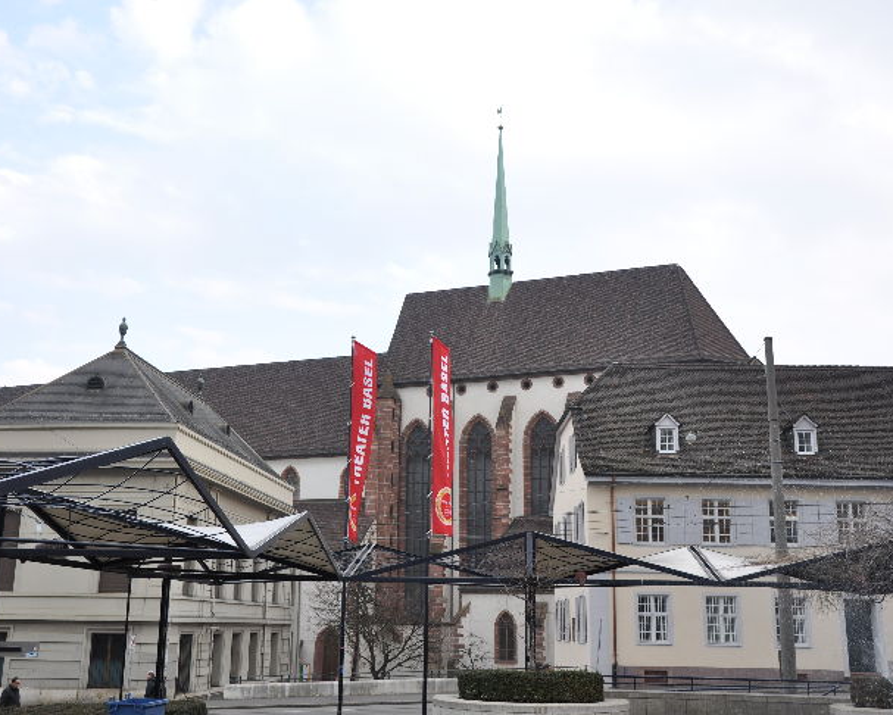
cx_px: 430
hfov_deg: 44.8
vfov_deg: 36.5
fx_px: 1084
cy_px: 359
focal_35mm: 41
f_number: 6.3
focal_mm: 24
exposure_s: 1/160
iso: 200
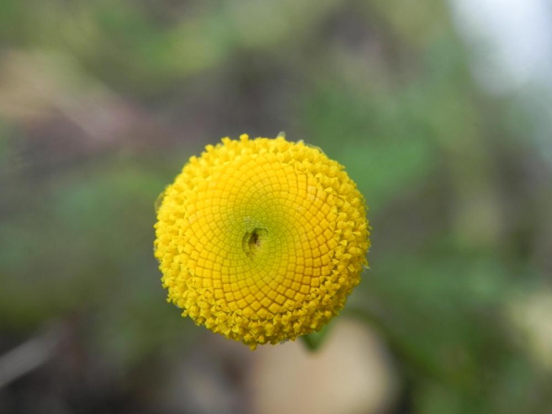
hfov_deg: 20.7
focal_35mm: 95
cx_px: 276
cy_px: 207
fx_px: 1515
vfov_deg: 15.6
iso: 160
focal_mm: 16.9
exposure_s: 1/103
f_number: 4
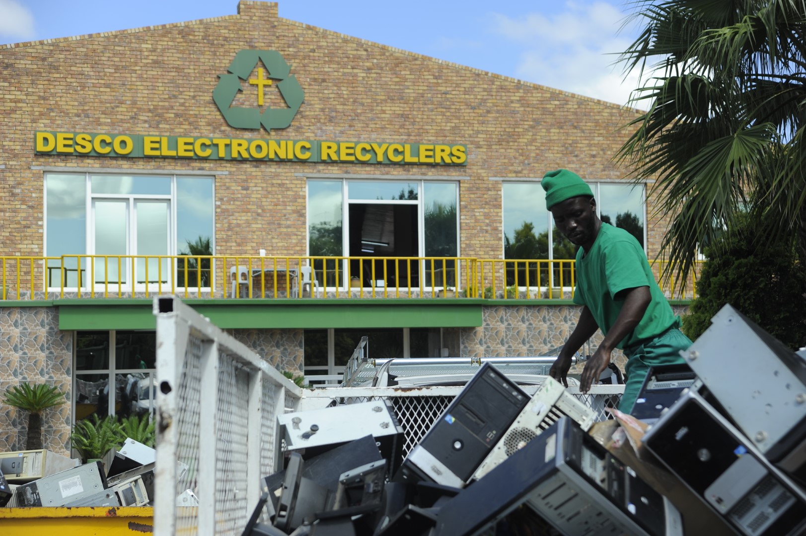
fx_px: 1387
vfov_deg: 21.9
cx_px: 403
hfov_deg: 32.4
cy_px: 268
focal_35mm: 62
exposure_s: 1/800
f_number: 5.6
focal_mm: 62
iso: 200
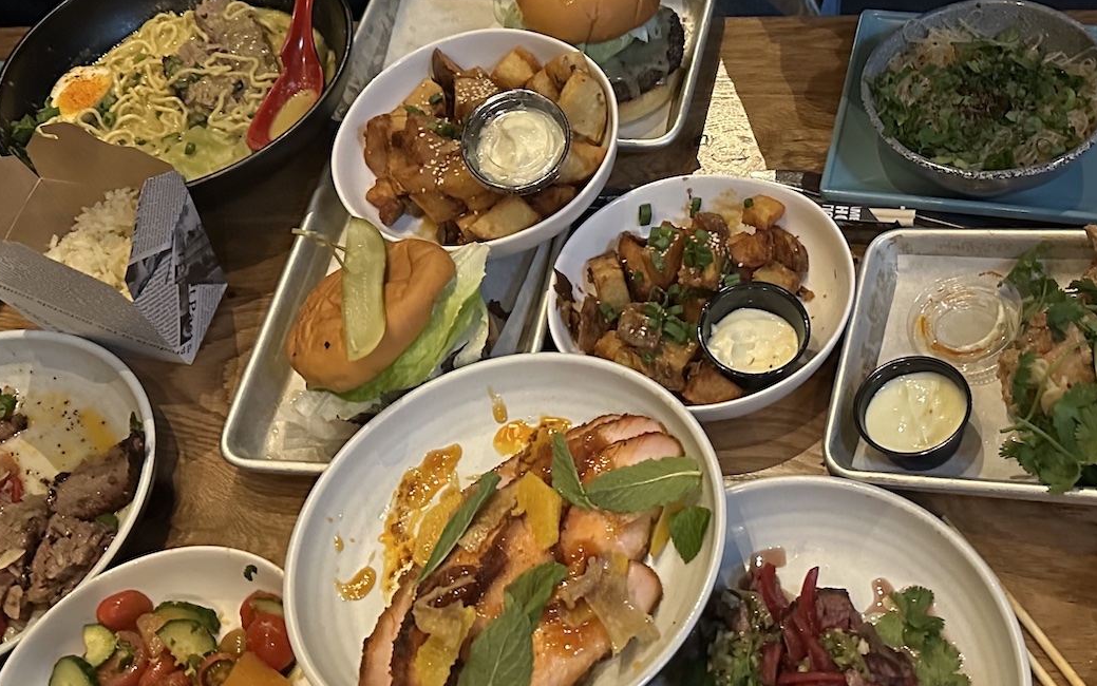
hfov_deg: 42.0
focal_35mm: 47
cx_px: 746
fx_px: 1406
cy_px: 247
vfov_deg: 27.3
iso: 1250
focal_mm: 6.86
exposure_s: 1/30
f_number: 1.78
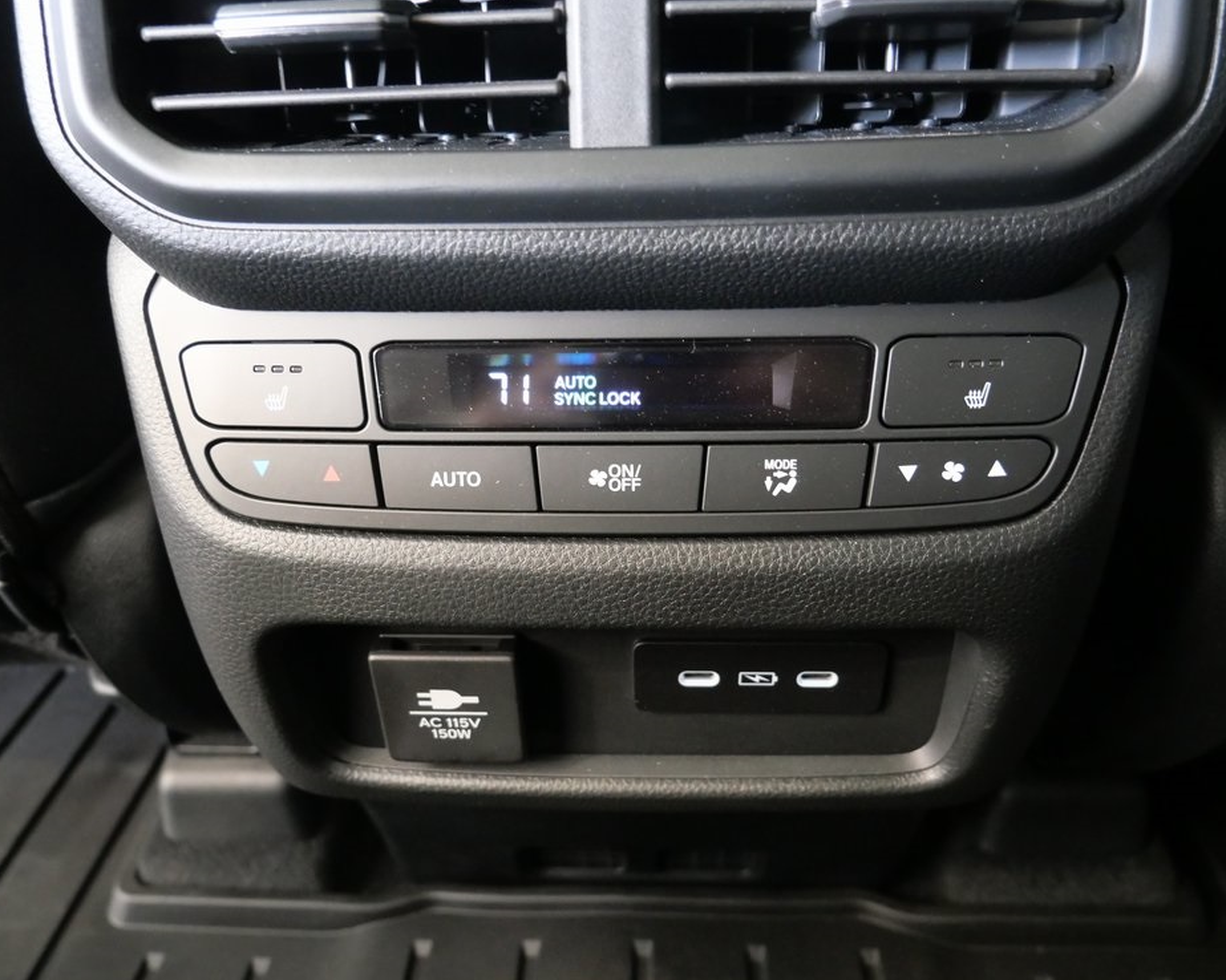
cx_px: 602
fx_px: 943
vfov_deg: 54.9
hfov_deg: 66.0
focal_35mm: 26
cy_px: 502
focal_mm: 12
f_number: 3.5
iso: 3200
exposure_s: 1/10
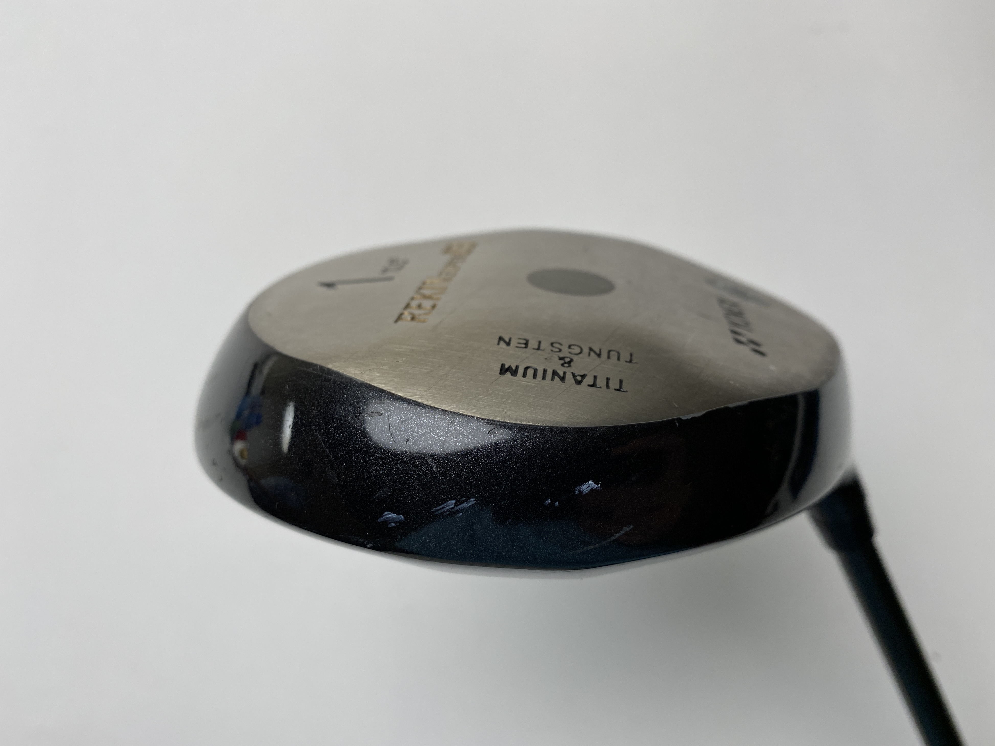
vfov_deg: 51.3
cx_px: 512
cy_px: 381
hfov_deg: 65.3
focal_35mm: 27
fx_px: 776
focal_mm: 4.25
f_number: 1.8
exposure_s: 1/351
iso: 32
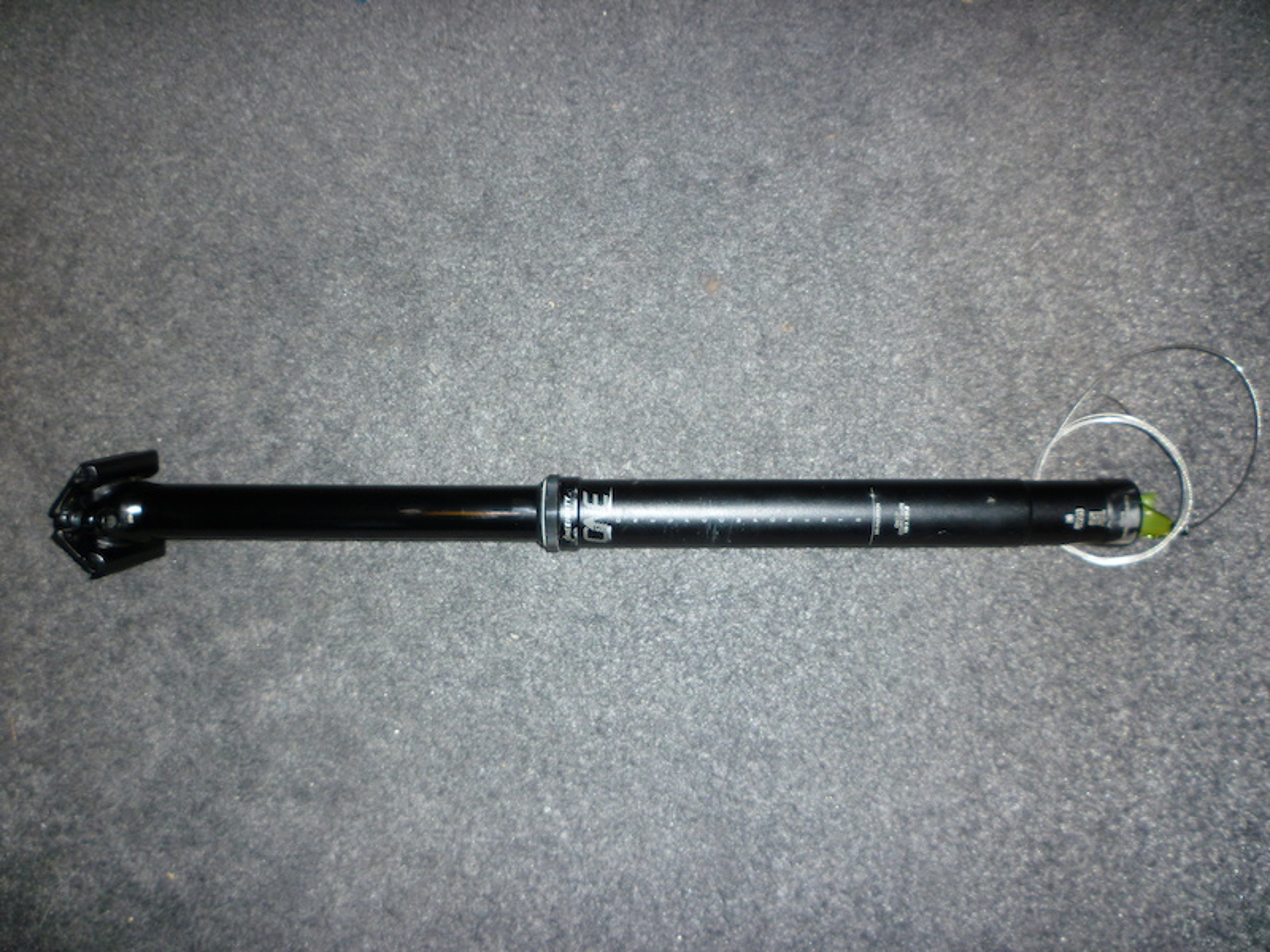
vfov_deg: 48.2
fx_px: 1064
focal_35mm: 29
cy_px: 476
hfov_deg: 61.7
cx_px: 635
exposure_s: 1/30
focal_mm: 5.2
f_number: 3.3
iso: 100
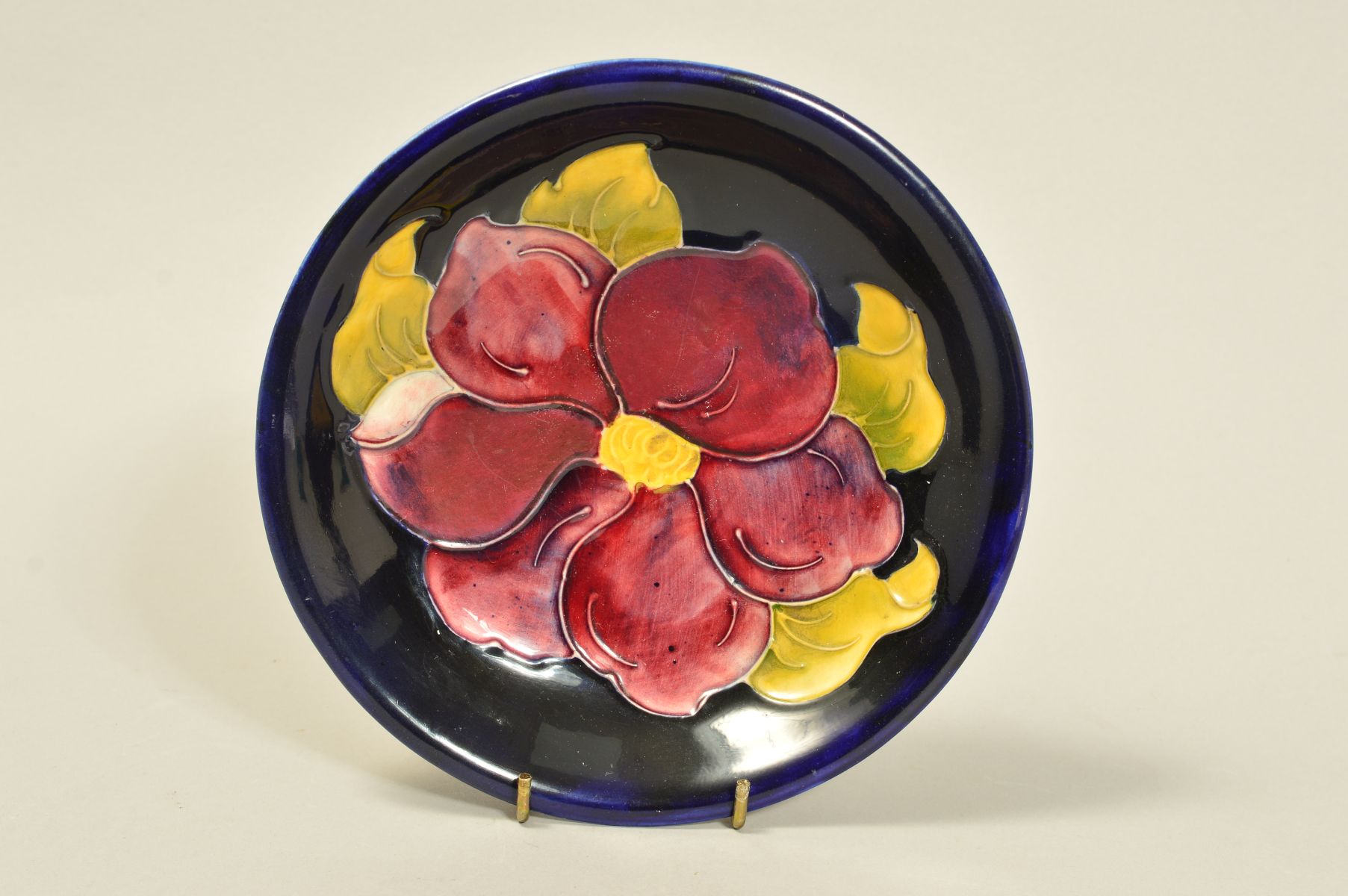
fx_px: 2581
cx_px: 674
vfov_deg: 19.7
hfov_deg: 29.3
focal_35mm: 69
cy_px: 448
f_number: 13
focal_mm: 46
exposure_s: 1/100
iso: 100
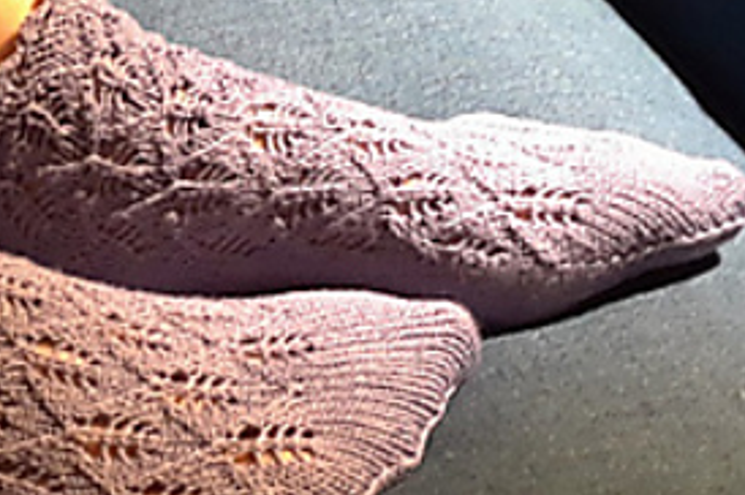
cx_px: 38
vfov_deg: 18.6
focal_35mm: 73
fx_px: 1509
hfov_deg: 26.5
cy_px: 258
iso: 250
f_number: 1.9
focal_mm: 2.47
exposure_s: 1/15
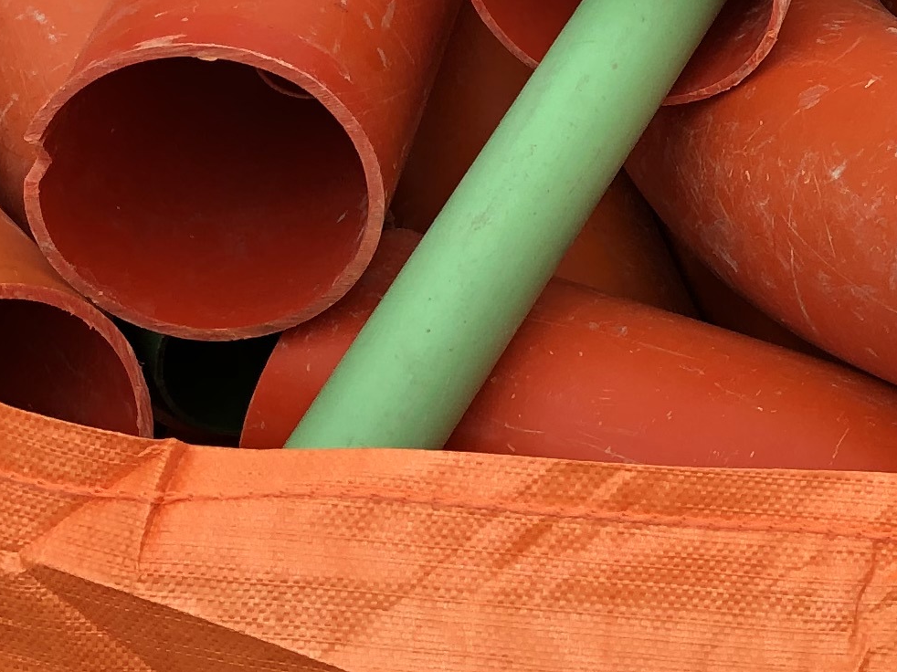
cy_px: -228
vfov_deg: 12.4
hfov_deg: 15.8
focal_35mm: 115
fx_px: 2979
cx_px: 1320
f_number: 1.8
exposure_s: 1/1389
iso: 20
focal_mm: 3.99
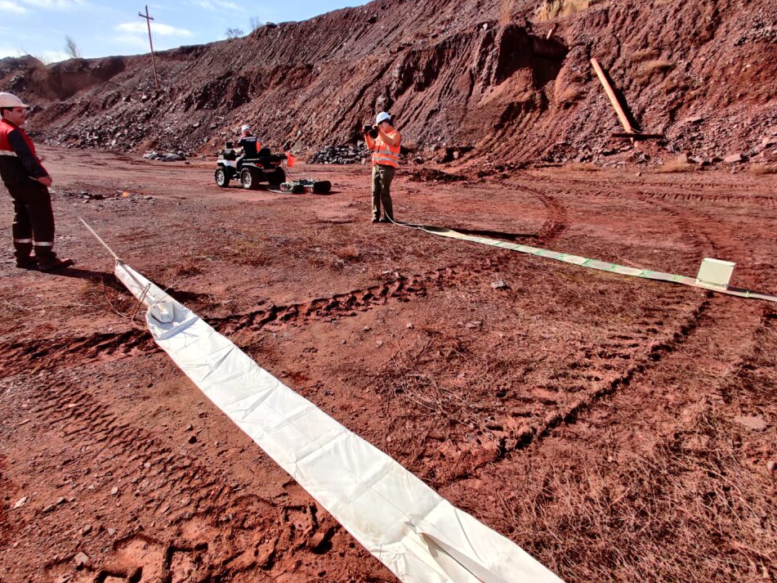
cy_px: 280
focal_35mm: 14
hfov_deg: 102.0
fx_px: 314
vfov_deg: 85.6
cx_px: 373
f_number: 2.2
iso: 100
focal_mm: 2.25
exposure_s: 1/414
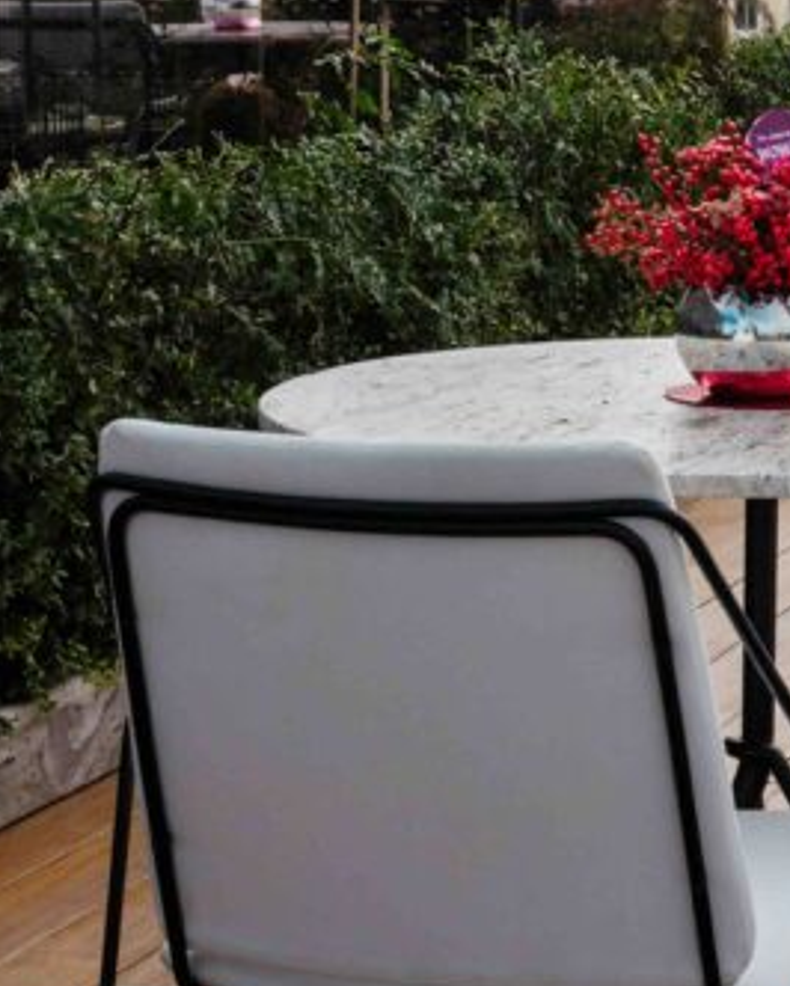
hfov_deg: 11.6
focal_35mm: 130
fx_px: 3796
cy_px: 68
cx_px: 971
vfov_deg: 14.6
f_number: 13
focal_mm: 40
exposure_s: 1/640
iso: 400
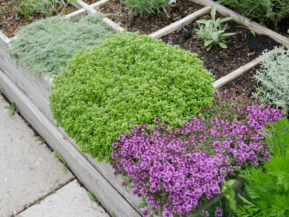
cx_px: 144
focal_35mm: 60
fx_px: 501
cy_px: 108
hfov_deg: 32.2
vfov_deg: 24.4
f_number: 4
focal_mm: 30
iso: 200
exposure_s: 1/250
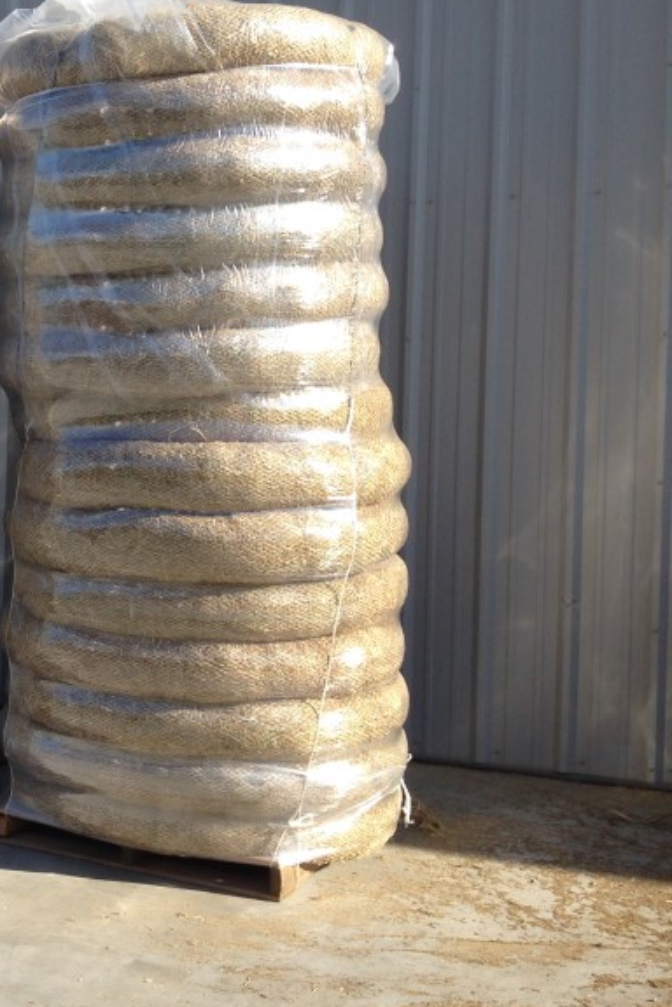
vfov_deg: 32.9
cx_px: -210
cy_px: 451
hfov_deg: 20.3
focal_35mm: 61
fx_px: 1708
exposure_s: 1/821
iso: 50
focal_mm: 4.12
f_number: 2.4
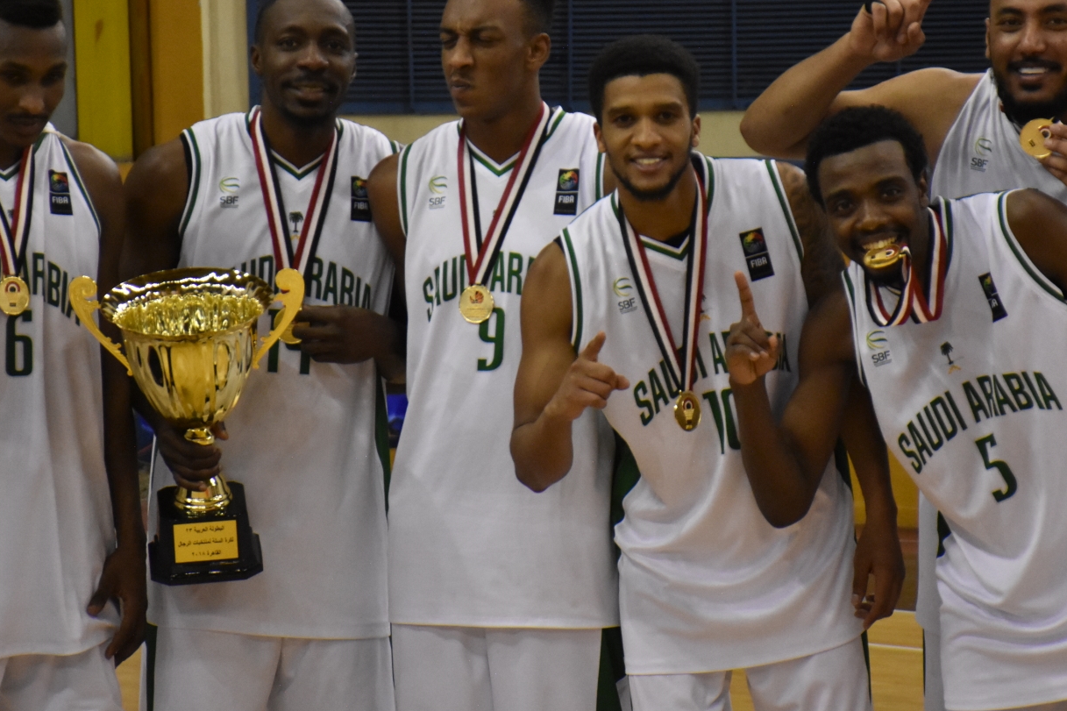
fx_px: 5620
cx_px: 534
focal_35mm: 190
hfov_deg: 10.8
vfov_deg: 7.2
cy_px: 305
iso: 3200
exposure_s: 1/500
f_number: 5.3
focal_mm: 95
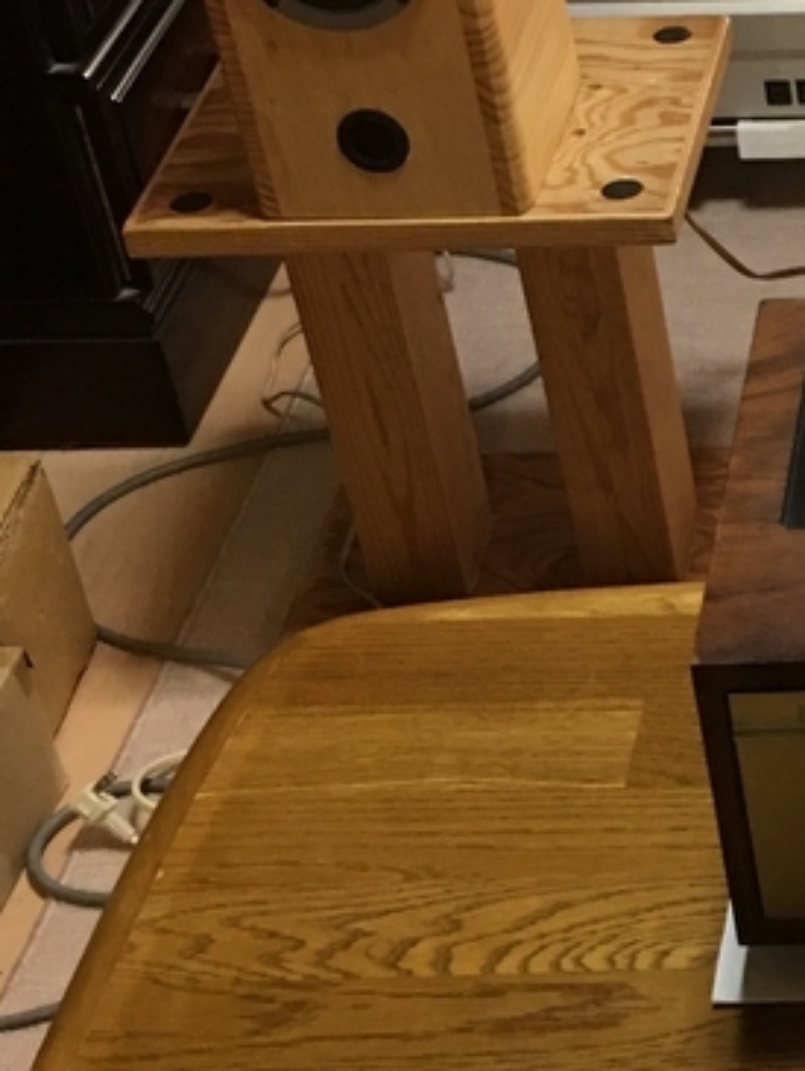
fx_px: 2942
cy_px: 749
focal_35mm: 95
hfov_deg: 14.5
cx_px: 1232
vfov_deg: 20.5
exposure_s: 1/15
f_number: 2.2
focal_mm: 4.15
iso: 80
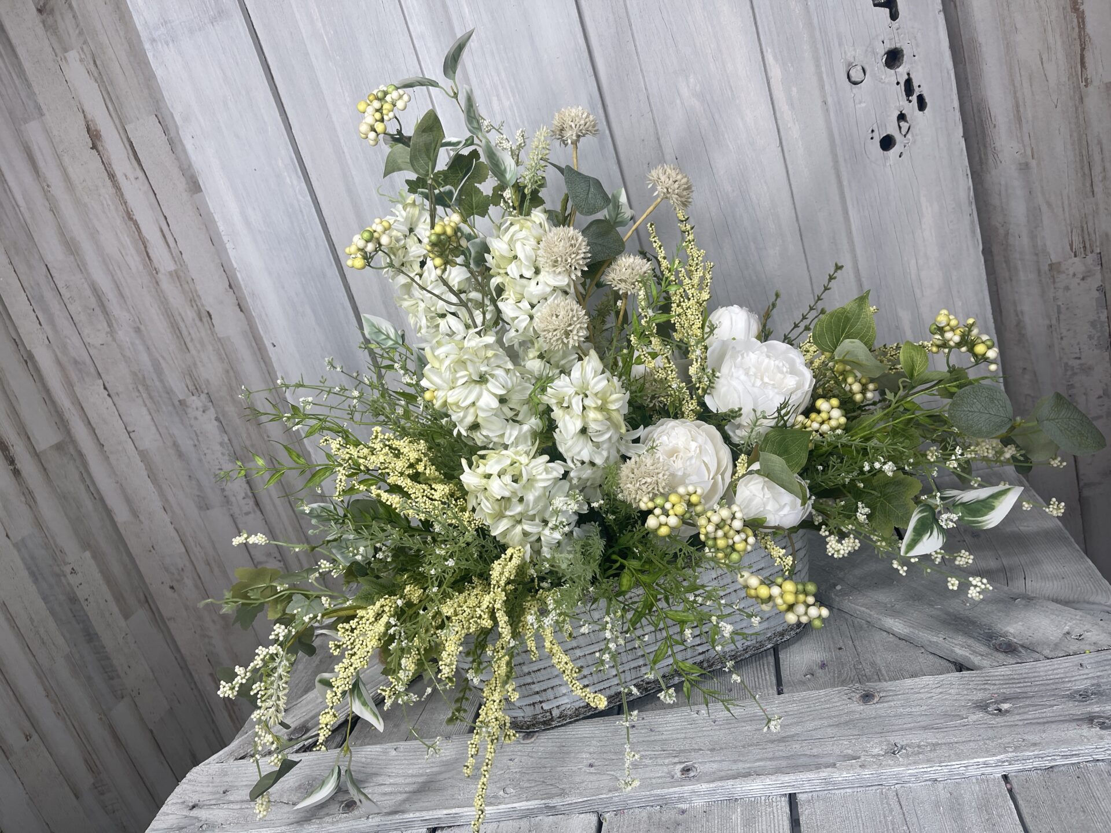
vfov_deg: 54.9
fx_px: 802
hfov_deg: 69.4
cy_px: 416
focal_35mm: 25
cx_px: 556
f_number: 1.6
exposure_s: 1/120
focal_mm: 5.1
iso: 32
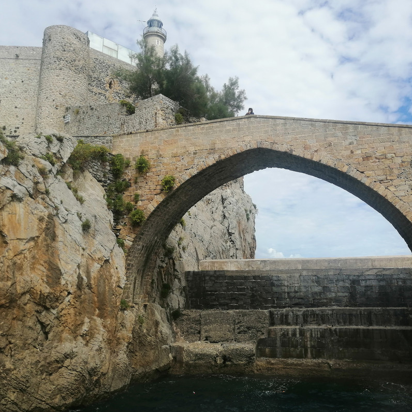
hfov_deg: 50.9
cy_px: 205
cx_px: 234
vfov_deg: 51.1
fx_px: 431
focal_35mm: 32
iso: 50
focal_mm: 3.95
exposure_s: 1/1733
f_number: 1.8
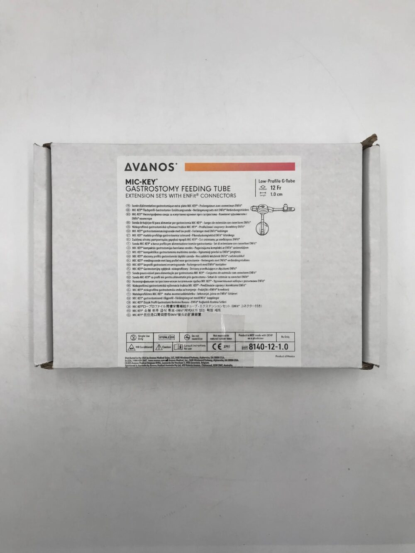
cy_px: 276
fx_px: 448
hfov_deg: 49.8
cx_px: 208
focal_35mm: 28
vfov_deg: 63.4
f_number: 1.8
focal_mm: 3.99
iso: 20
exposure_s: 1/120
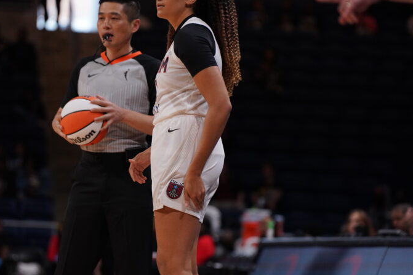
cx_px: 190
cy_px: 125
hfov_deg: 9.0
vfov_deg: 6.0
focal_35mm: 229
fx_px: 2626
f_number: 2.8
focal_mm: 150
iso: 1600
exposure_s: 1/1000
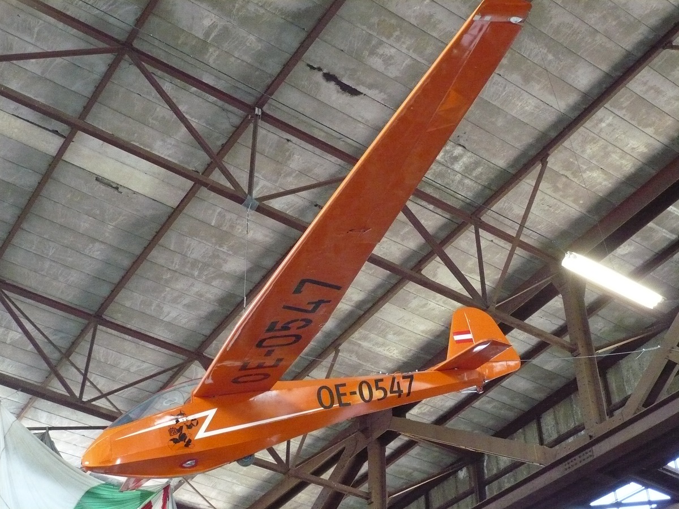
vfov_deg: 29.1
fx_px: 981
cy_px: 254
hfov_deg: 38.2
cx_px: 340
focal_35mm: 50
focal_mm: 8.3
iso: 640
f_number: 3.4
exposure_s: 1/30
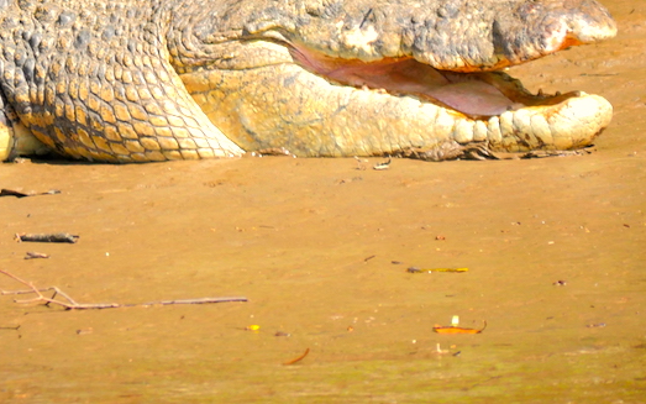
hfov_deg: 1.7
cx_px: 179
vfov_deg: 1.1
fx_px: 21411
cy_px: -20
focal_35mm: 1216
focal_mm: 300
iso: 800
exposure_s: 1/1600
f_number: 5.6
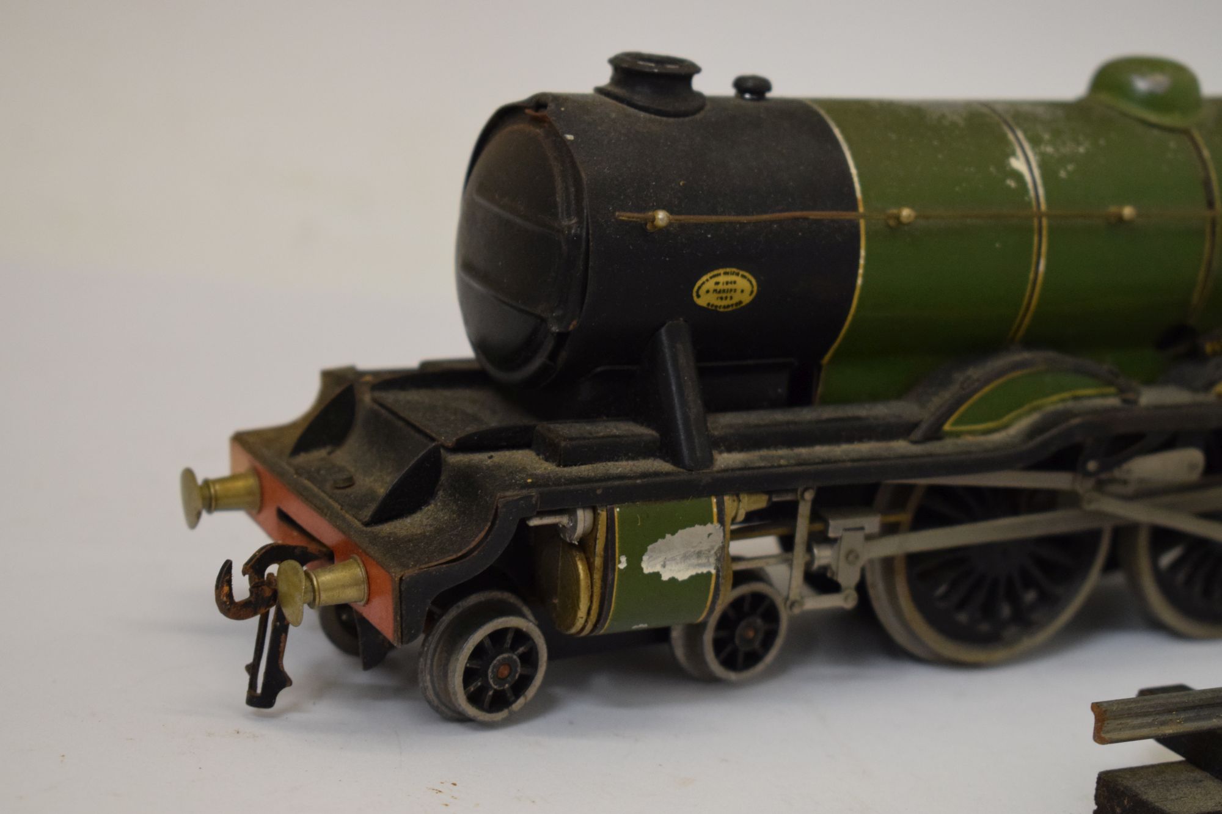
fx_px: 2800
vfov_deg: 16.6
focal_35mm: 82
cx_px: 611
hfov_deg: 24.6
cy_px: 407
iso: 1600
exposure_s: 1/125
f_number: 5.6
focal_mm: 55
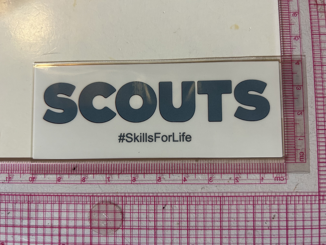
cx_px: 163
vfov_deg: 53.1
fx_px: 245
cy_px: 122
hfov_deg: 67.3
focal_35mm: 26
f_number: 1.5
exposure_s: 1/60
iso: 160
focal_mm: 5.7
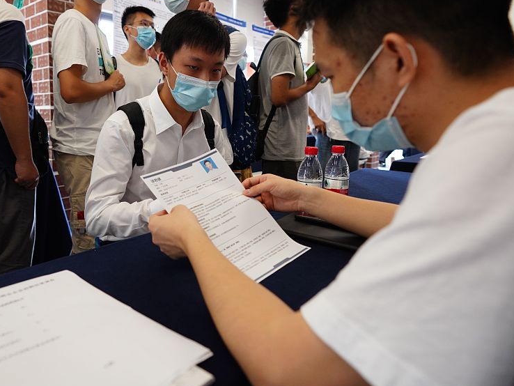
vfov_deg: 54.4
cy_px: 150
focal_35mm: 25
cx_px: 189
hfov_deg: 68.2
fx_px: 371
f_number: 2.8
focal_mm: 16
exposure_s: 1/100
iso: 1000
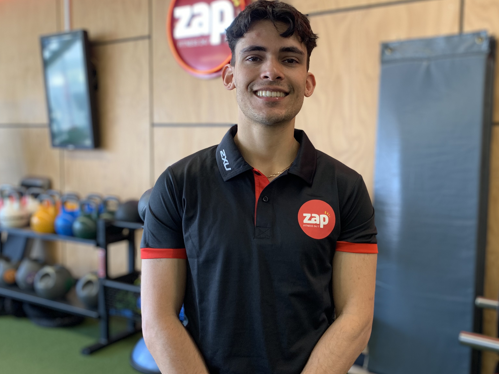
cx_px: 281
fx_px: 490
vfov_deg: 41.8
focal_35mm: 34
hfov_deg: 53.8
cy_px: 189
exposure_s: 1/61
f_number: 1.8
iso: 100
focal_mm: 4.25
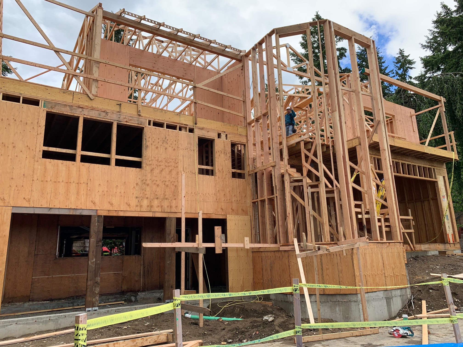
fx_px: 348
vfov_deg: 53.1
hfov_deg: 67.3
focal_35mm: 26
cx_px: 232
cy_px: 174
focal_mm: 4.25
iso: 25
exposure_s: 1/737
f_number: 1.8
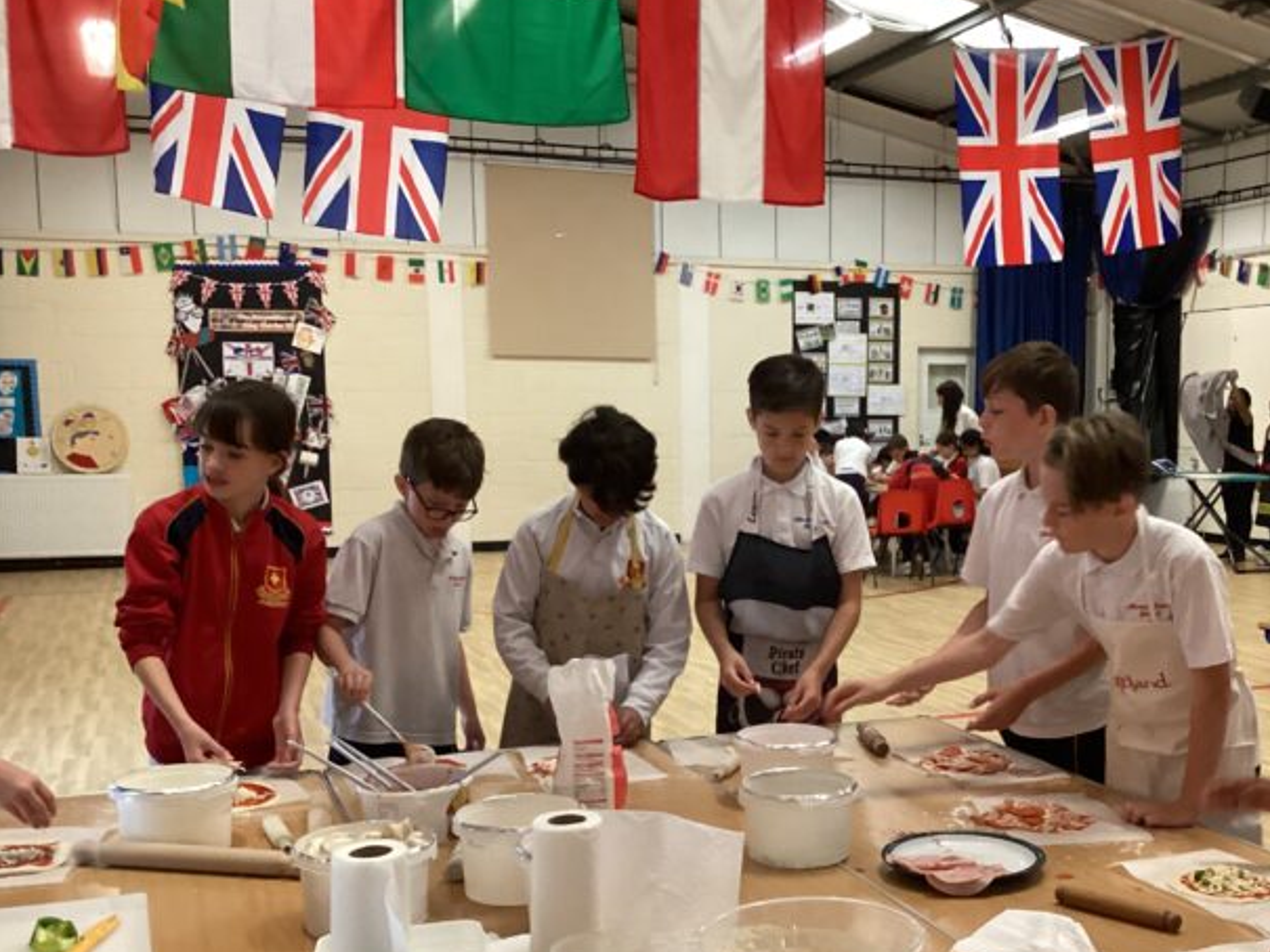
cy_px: 602
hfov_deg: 45.3
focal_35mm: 41
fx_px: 1505
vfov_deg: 34.9
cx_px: 802
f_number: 2.4
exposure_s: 1/50
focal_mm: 3.3
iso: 320
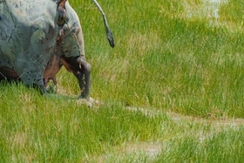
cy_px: -6
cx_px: 8
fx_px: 4957
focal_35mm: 731
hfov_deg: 2.8
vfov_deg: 1.9
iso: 640
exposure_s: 1/1000
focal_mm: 231
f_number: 9
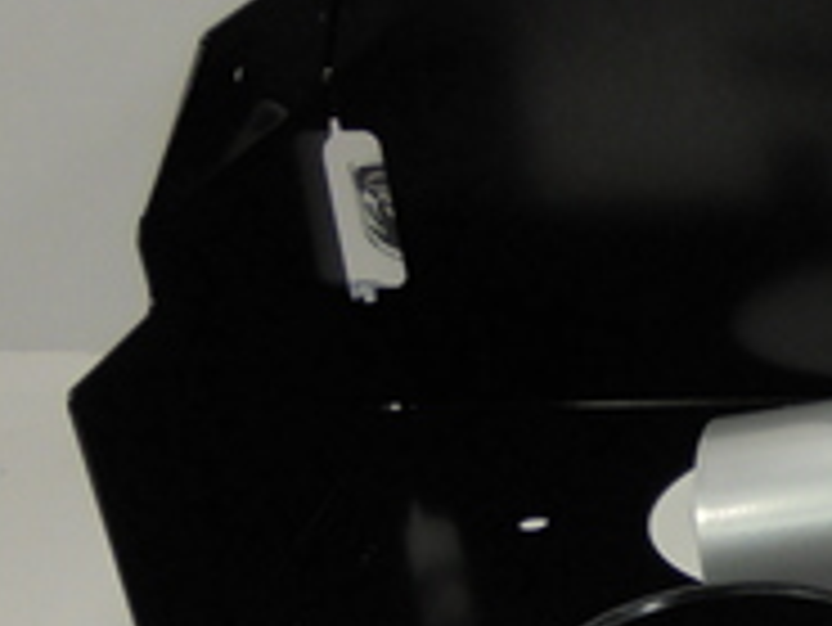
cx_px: 1255
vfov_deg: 15.7
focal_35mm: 90
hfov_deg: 19.0
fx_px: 2165
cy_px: 788
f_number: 3.5
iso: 100
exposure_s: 1/125
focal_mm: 4.6
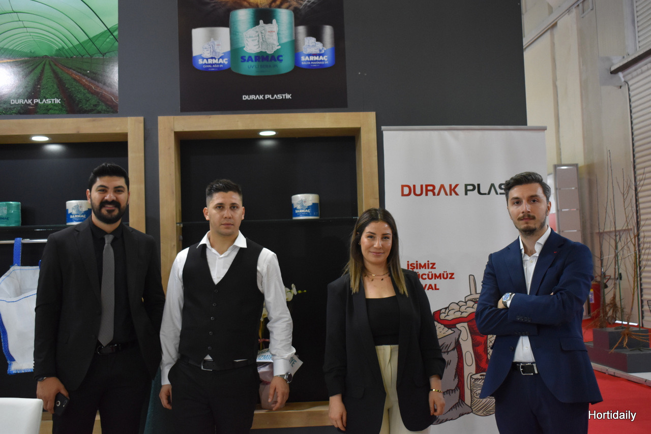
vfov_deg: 29.9
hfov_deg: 43.6
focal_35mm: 45
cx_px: 326
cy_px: 217
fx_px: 814
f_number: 4.2
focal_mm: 30
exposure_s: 1/125
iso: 1250
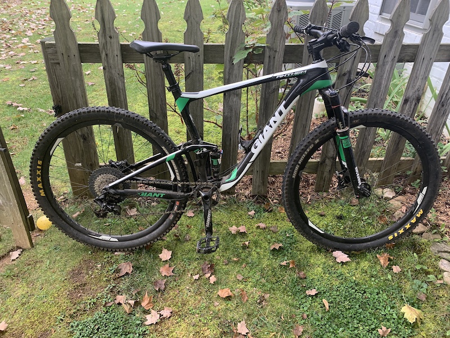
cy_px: 169
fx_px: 338
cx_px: 225
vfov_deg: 53.1
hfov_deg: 67.3
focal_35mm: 26
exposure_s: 1/121
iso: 80
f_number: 1.8
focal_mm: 4.25
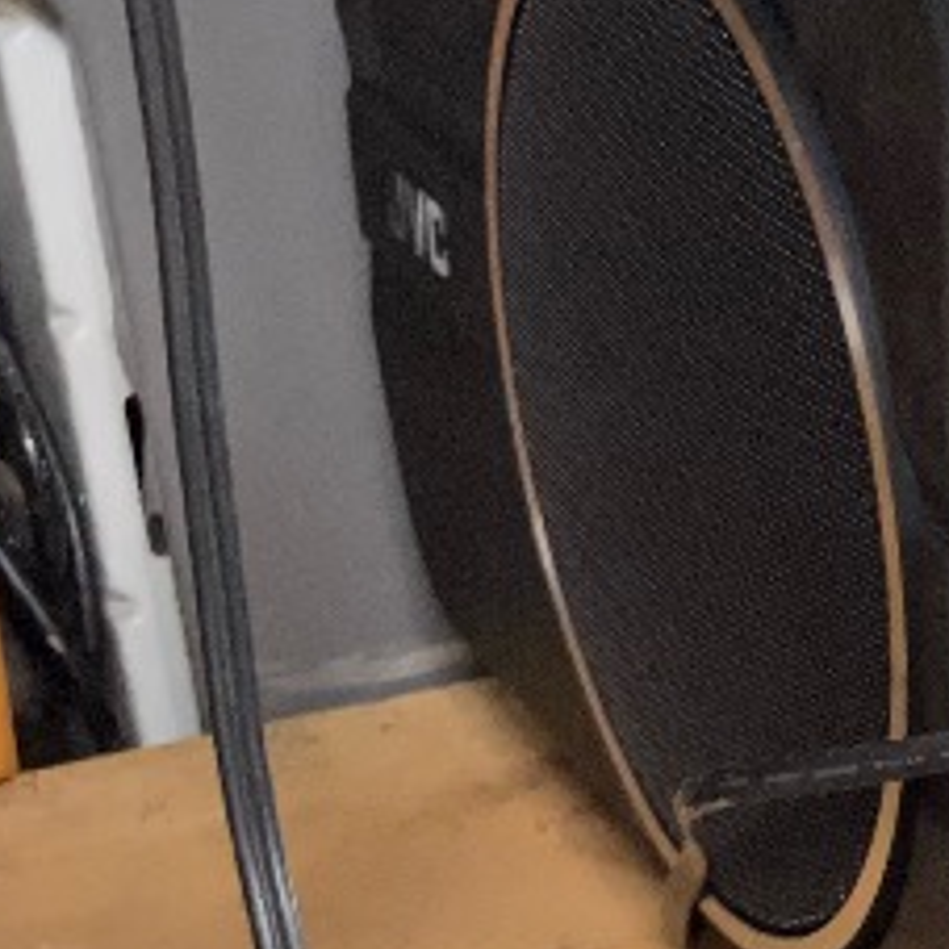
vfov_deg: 14.7
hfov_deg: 14.0
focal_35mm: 118
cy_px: 778
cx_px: 1367
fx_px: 3660
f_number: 1.8
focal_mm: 3.99
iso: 320
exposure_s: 1/43
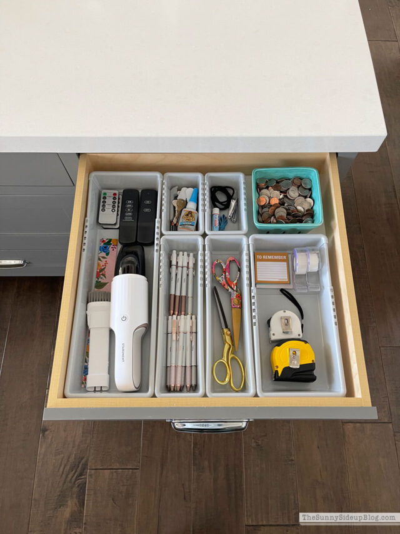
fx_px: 401
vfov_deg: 67.3
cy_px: 267
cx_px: 200
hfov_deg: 53.0
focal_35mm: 26
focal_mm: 5.1
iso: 160
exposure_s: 1/60
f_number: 1.6
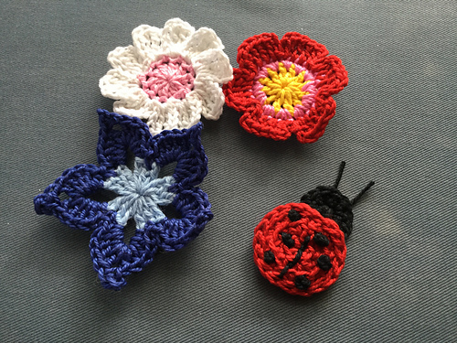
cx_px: 228
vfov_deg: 45.4
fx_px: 409
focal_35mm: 31
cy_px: 172
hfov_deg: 58.4
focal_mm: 3.3
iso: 80
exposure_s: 1/33
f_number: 2.4
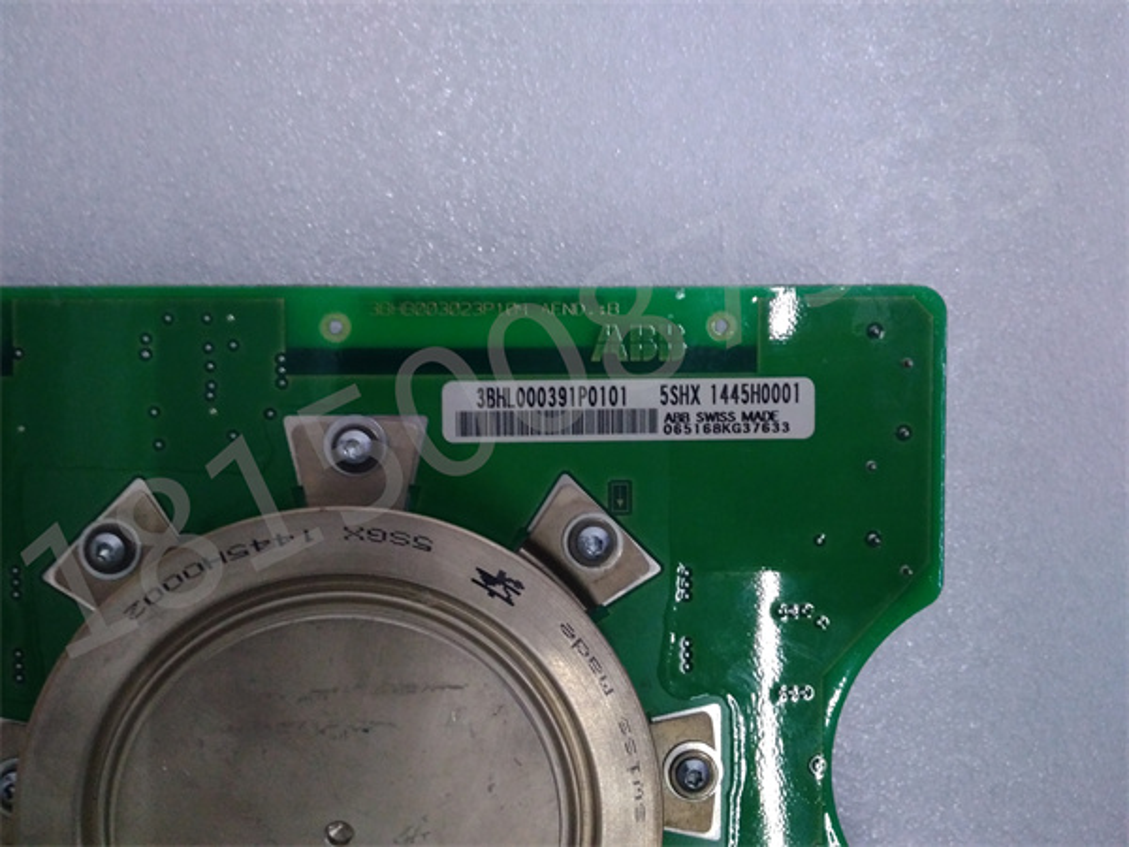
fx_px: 881
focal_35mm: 27
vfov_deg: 51.4
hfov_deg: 65.3
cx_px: 564
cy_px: 424
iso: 750
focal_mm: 3.79
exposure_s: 1/25
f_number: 2
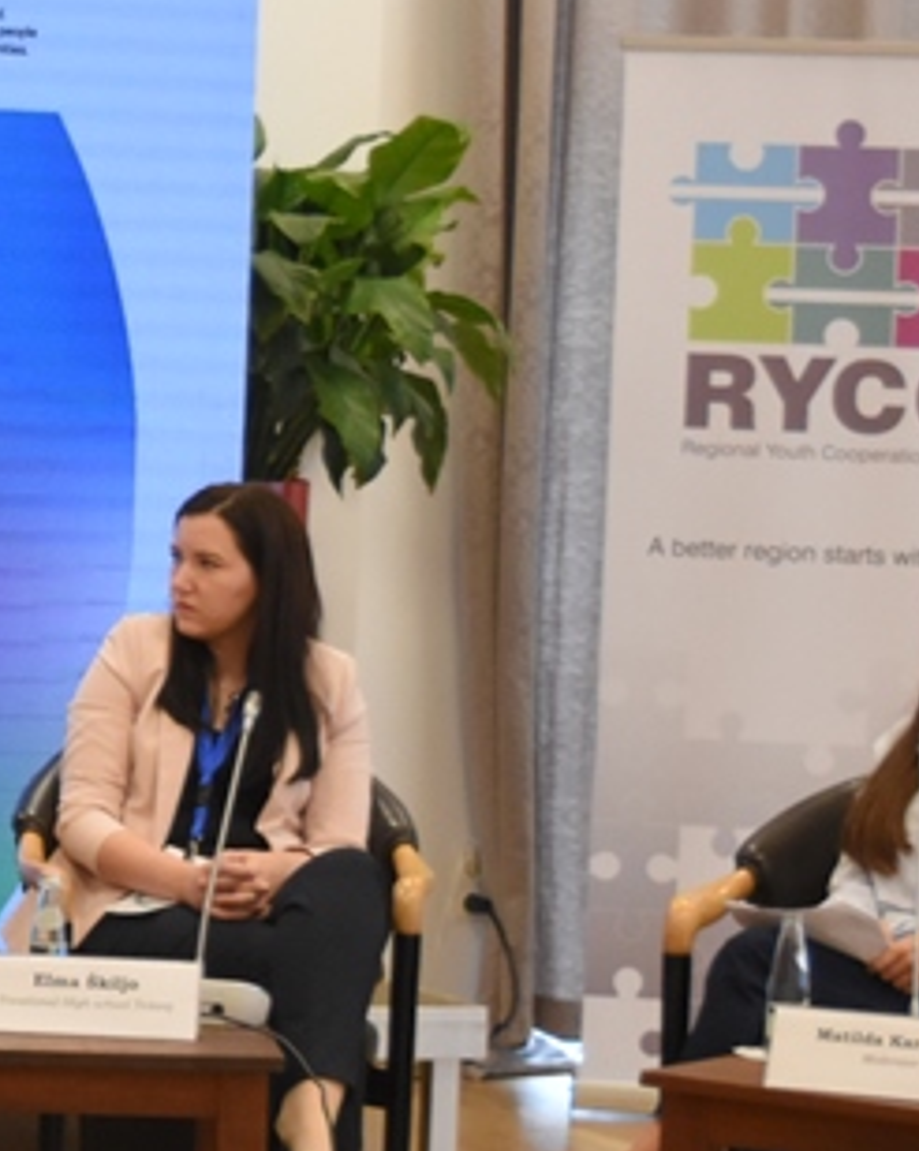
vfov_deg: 12.9
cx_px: -553
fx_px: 5105
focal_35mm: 150
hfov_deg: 9.9
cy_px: 589
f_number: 4.5
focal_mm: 32
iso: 1600
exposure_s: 1/160
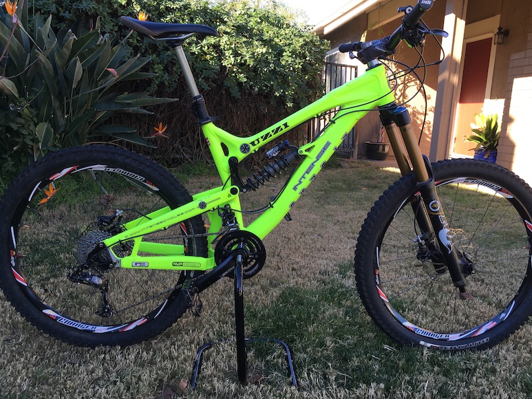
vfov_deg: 46.8
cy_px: 193
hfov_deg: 60.0
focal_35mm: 30
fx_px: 461
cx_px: 270
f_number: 2.2
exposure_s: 1/166
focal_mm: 4.15
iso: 25
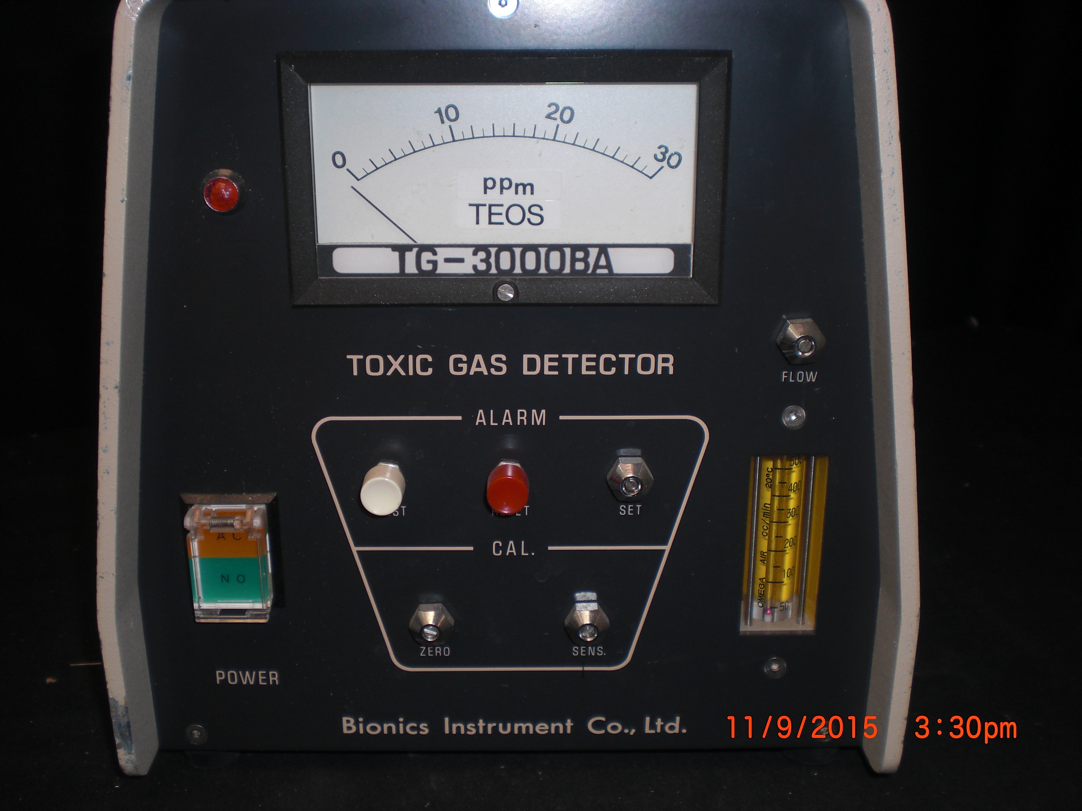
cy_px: 406
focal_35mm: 38
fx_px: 1188
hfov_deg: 49.0
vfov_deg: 37.7
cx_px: 541
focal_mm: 6.3
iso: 64
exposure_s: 1/60
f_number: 3.1
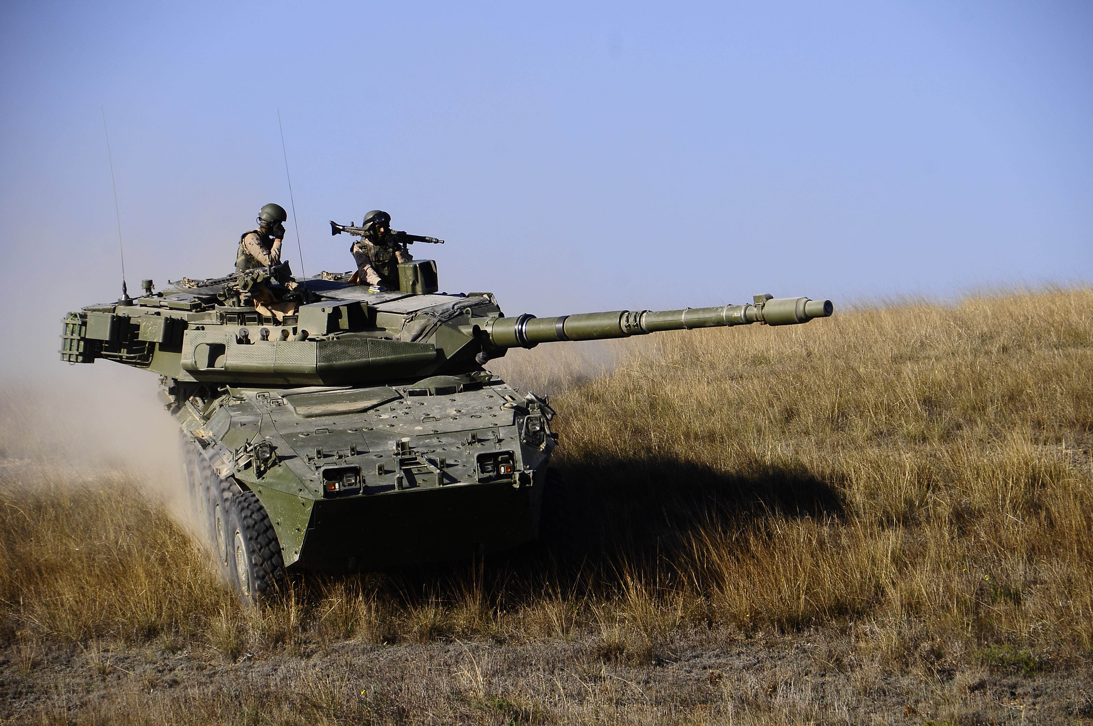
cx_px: 546
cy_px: 363
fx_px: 11371
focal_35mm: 375
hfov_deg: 5.5
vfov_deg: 3.7
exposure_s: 1/320
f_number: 9
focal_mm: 250
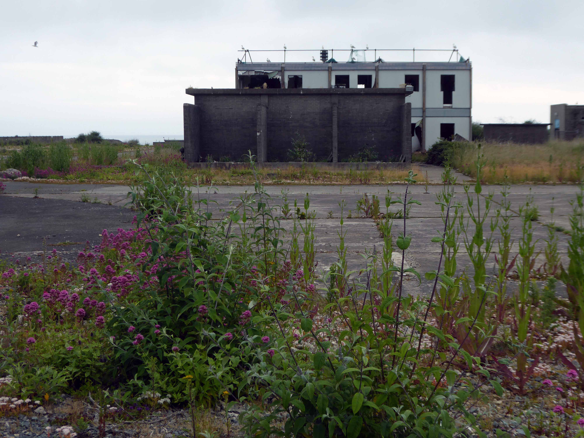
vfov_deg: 27.5
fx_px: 894
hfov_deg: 36.2
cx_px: 292
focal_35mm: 53
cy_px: 219
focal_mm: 9
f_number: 4.1
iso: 80
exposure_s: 1/250
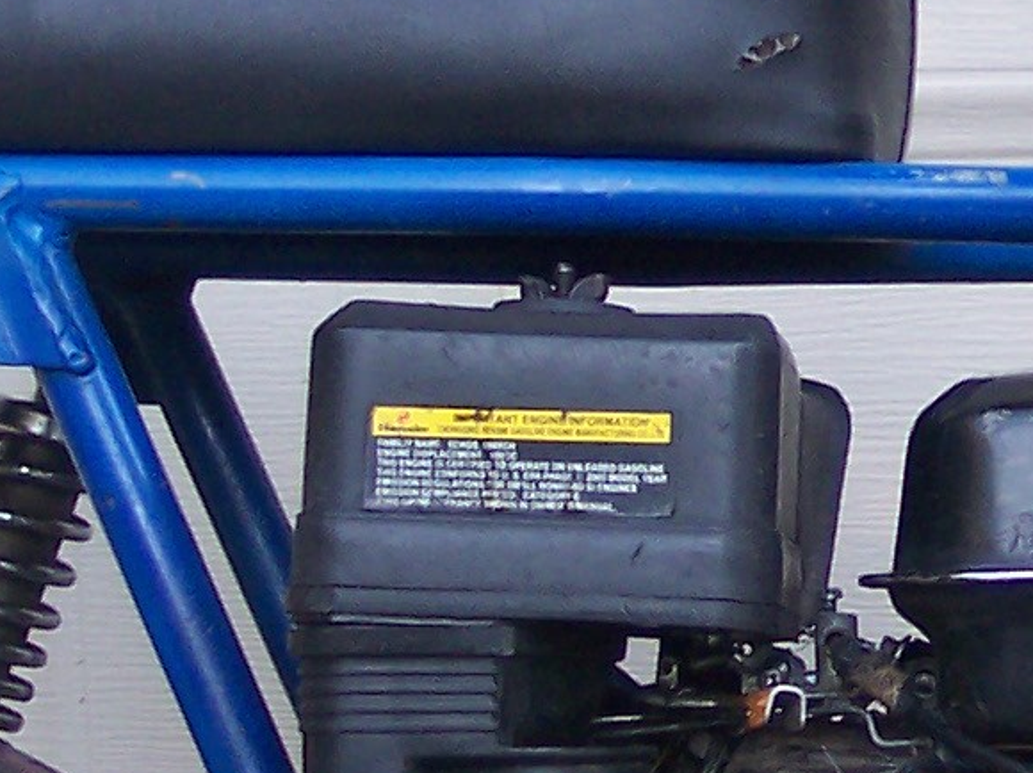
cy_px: 324
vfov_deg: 8.8
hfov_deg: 11.4
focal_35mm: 169
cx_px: 1320
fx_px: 5039
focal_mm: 8
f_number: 2.8
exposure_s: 1/90
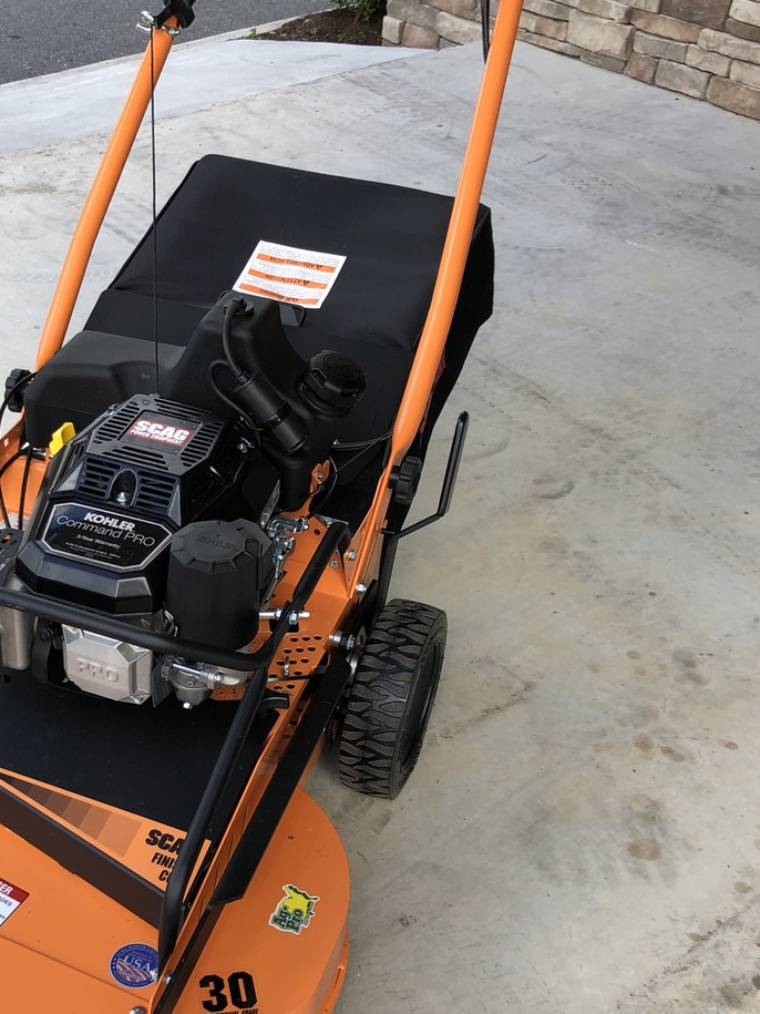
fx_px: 1376
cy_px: 577
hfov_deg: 30.2
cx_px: 158
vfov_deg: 40.4
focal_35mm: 47
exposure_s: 1/384
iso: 20
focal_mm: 3.99
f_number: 1.8
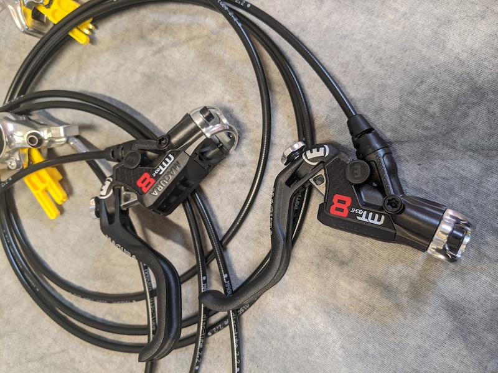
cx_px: 249
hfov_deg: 65.3
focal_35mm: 27
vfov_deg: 51.4
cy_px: 186
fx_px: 388
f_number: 1.8
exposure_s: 1/24
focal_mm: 4.44
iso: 93
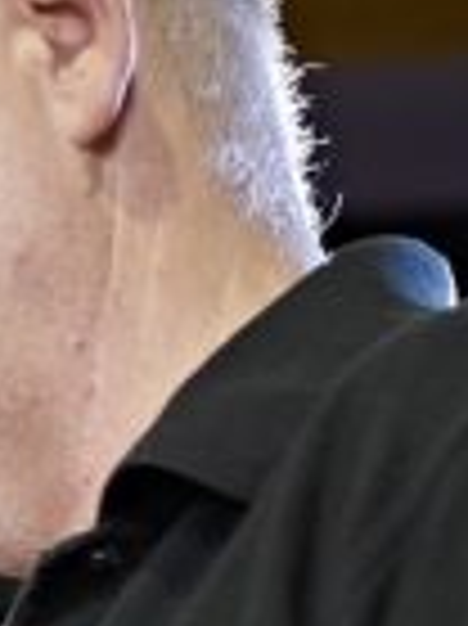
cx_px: -990
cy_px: 1997
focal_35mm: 279
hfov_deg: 5.0
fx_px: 5037
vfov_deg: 6.4
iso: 200
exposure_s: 1/80
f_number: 1.4
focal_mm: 35
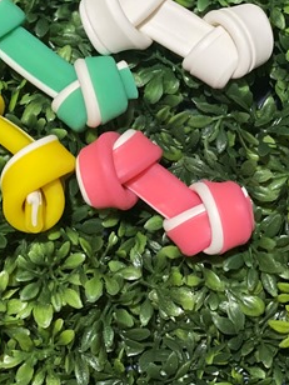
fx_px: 1202
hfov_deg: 13.7
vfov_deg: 17.9
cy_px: 38
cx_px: 108
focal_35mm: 108
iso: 400
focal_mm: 6
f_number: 2
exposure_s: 1/40
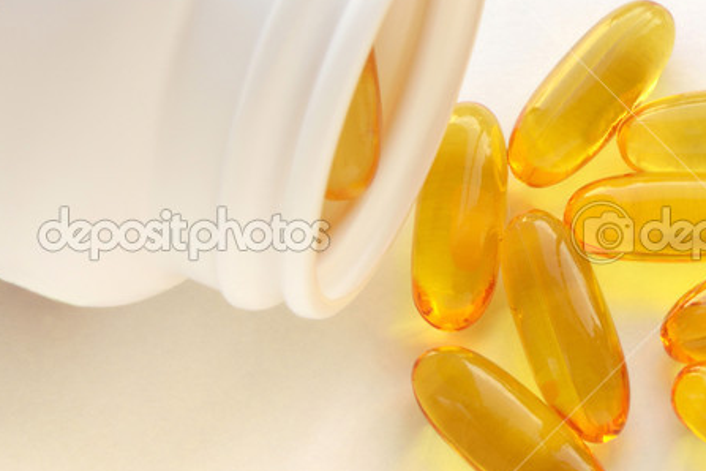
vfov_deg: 9.5
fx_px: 2824
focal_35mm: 144
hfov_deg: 14.0
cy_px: 234
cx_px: 750
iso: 100
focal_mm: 42
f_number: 14
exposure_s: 1/10
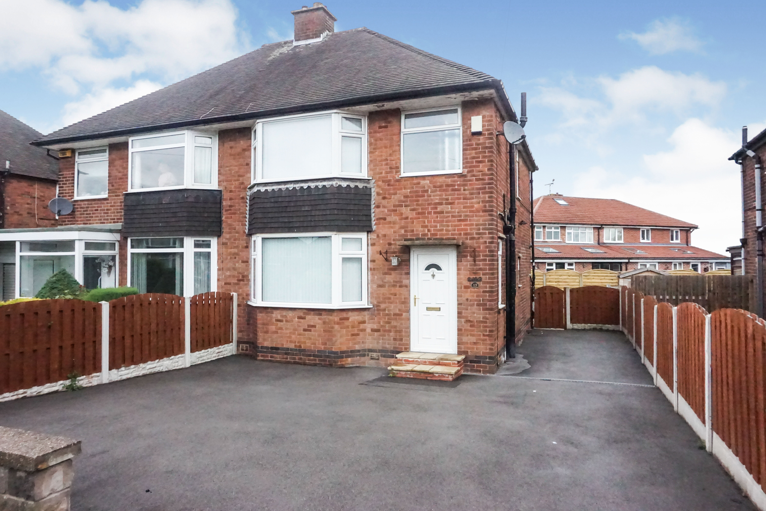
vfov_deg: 53.1
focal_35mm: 24
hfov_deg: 73.7
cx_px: 383
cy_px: 256
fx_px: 511
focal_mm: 16
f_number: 14
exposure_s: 1/3200
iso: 8000
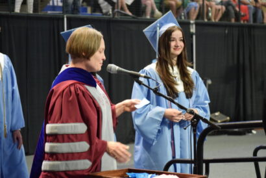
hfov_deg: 18.9
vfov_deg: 12.7
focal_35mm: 108
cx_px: 133
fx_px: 799
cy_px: 89
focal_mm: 72
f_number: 4.2
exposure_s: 1/60
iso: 1800
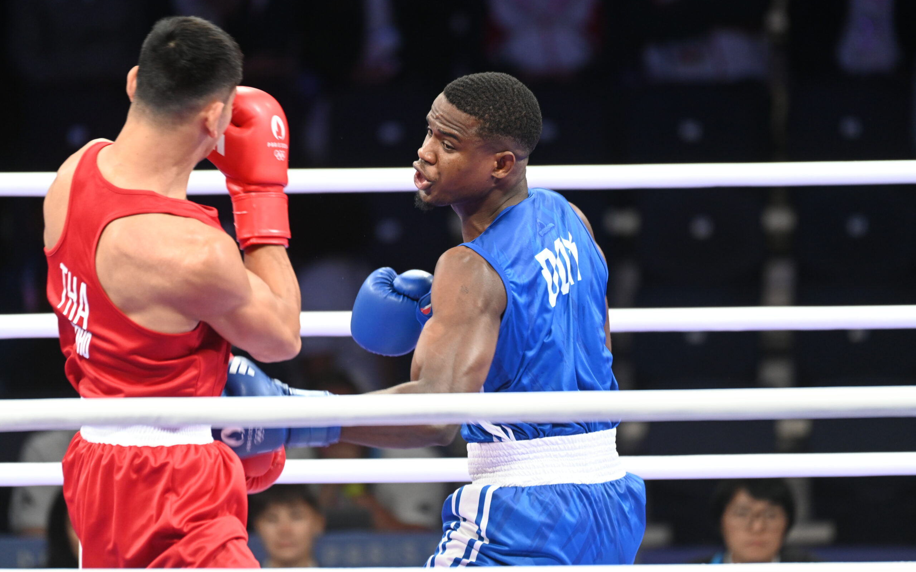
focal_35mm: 510
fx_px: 12733
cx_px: 458
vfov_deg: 2.6
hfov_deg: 4.1
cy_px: 294
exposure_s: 1/400
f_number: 5.6
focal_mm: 500
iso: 3200
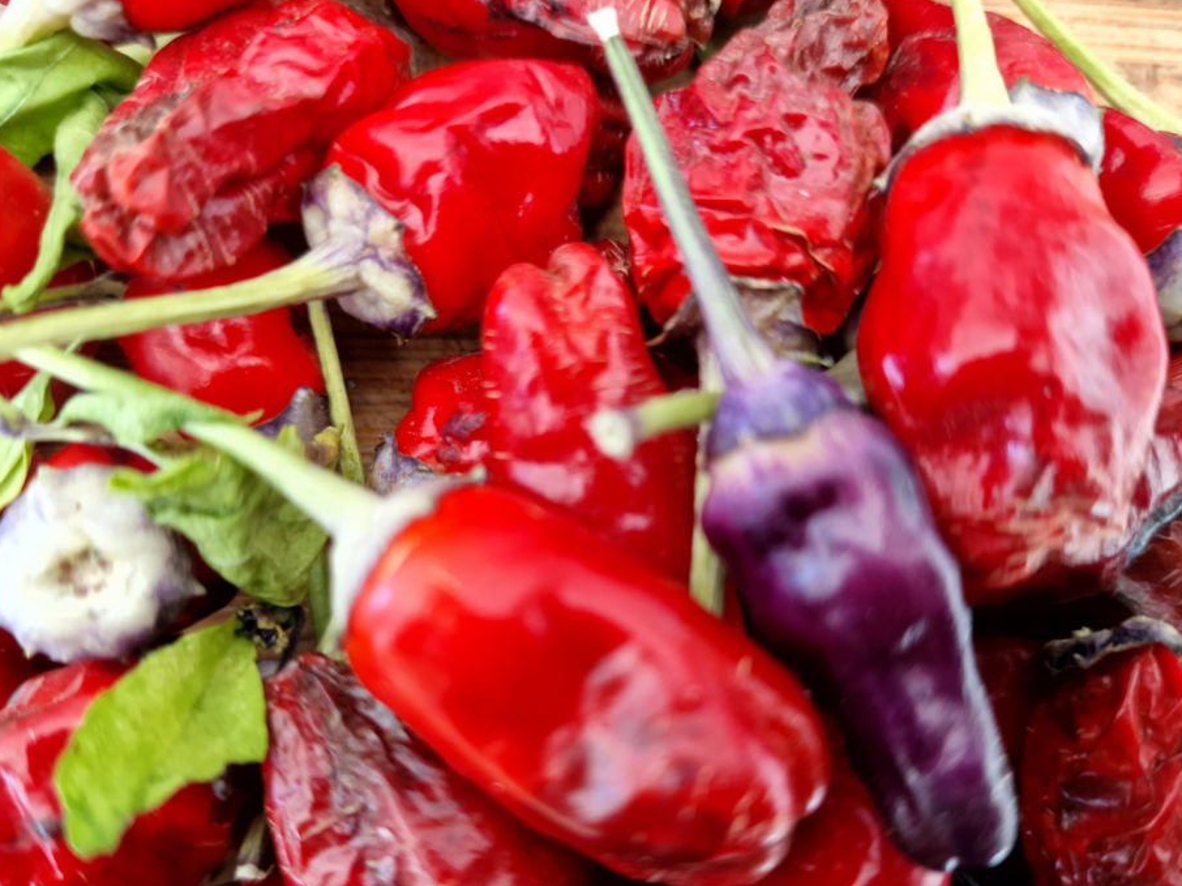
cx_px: 569
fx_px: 888
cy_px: 484
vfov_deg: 53.0
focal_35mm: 26
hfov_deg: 67.3
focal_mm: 6.4
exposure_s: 1/60
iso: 64
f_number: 1.8
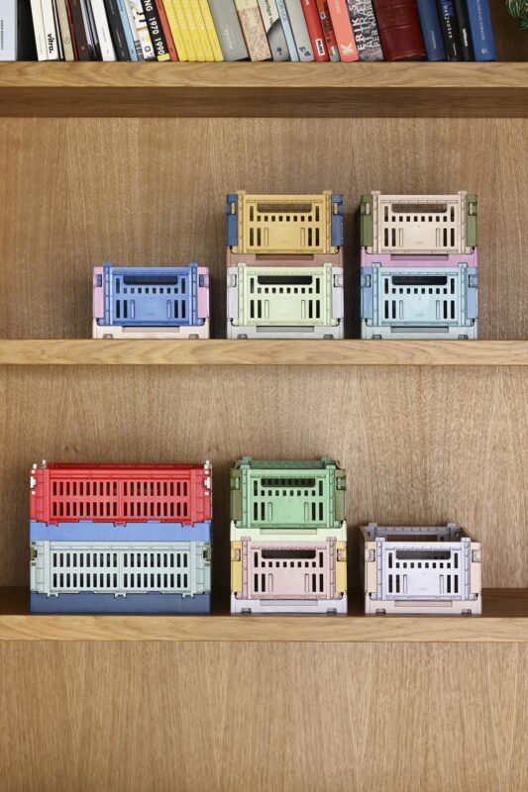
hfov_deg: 16.1
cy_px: 396
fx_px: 1871
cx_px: 264
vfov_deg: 23.9
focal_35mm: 85
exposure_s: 1/50
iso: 400
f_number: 5.6
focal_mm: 85
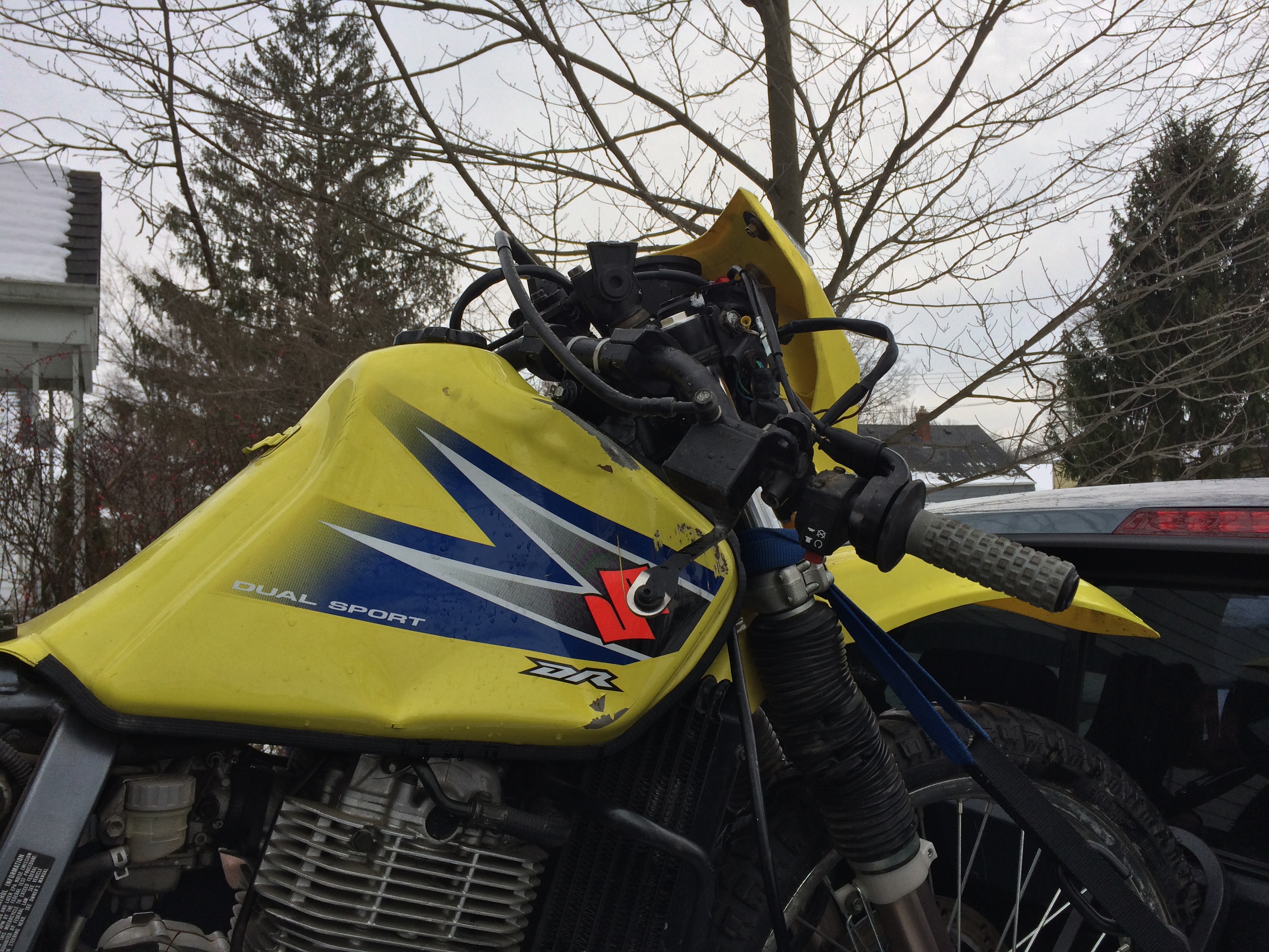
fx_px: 1063
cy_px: 476
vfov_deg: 48.2
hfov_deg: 61.7
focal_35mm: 29
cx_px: 634
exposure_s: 1/1466
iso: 32
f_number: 2.2
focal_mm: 4.15
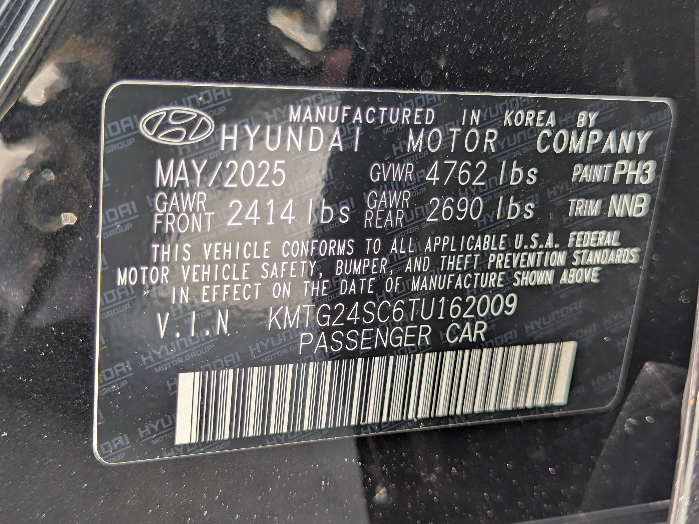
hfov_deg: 39.7
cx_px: 350
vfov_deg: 30.3
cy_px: 262
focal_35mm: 48
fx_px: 969
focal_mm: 6.81
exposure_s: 1/183
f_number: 1.85
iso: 62
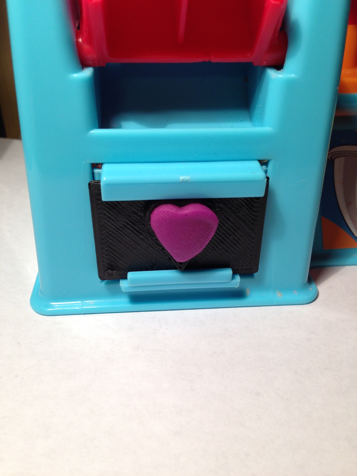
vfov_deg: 55.4
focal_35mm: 33
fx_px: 454
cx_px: 178
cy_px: 238
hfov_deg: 42.9
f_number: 2.4
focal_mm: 4.12
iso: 50
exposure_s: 1/60
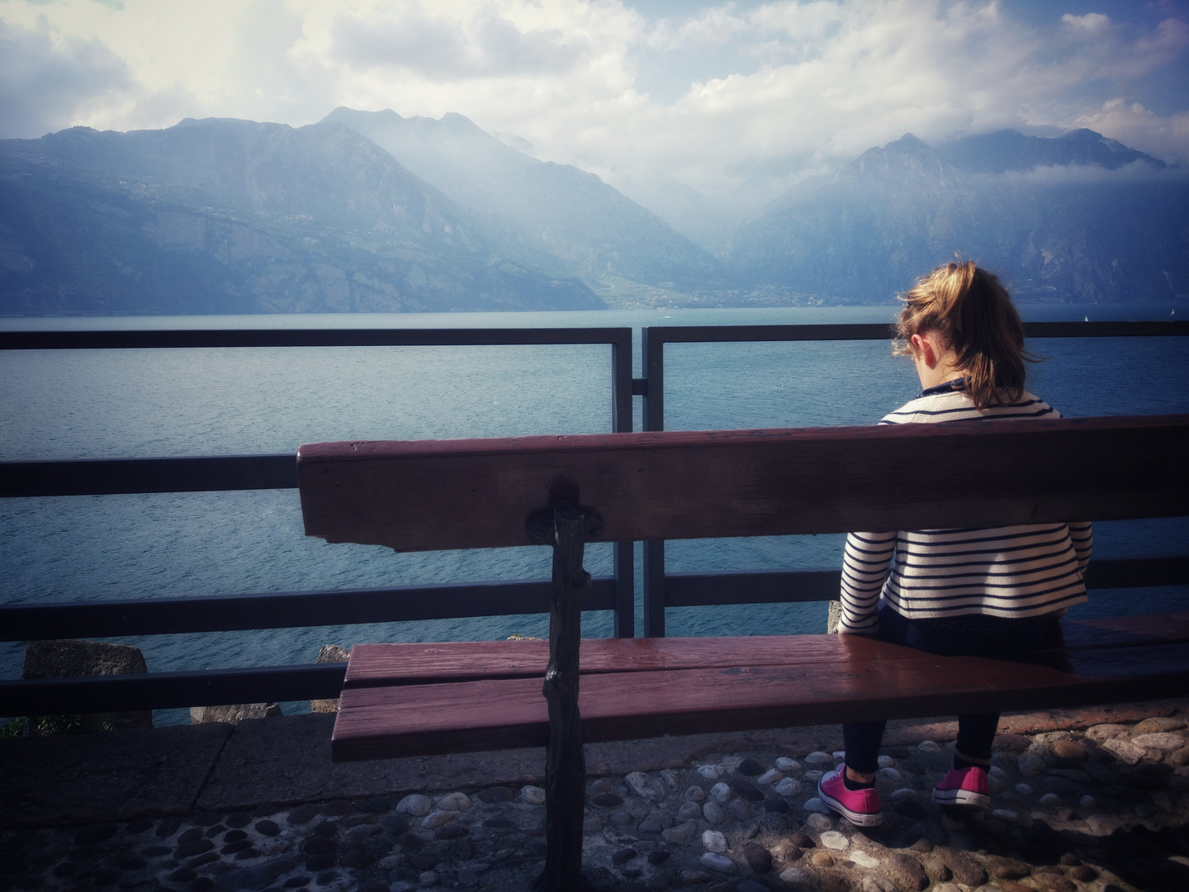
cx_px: 594
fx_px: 962
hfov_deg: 63.4
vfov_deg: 49.7
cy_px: 446
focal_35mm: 28
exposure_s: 1/1095
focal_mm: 4.26
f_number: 2
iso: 101
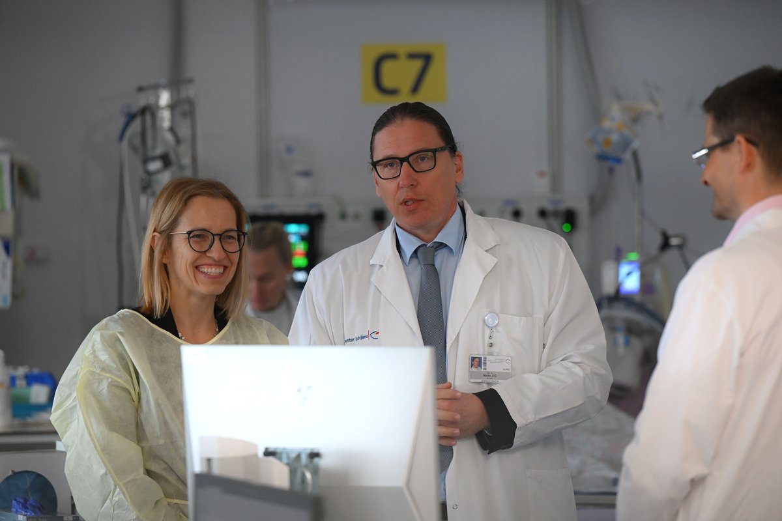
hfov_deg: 10.3
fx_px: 4344
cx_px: 391
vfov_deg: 6.9
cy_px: 260
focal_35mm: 200
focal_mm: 200
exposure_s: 1/160
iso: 3200
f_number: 4.5
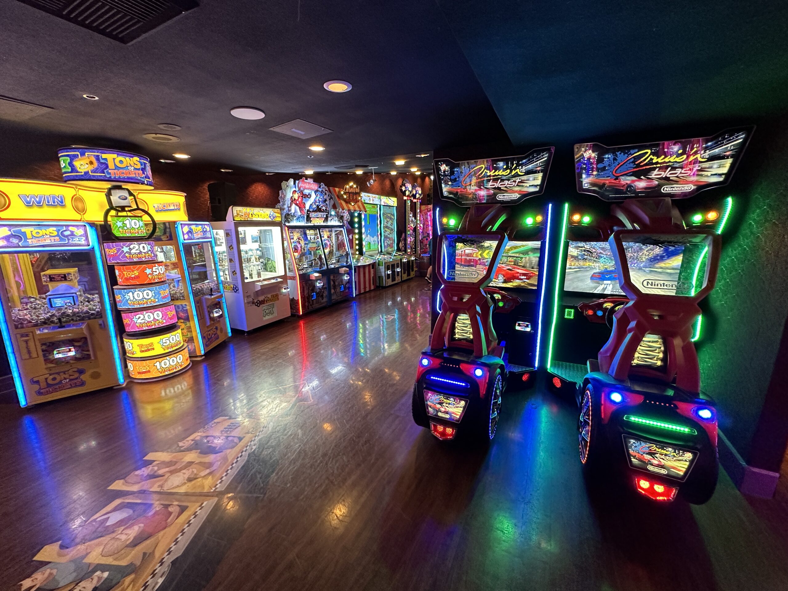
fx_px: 319
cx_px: 394
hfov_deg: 102.1
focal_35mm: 14
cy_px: 296
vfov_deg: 85.7
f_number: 2.2
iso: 250
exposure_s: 1/61
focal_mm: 2.22
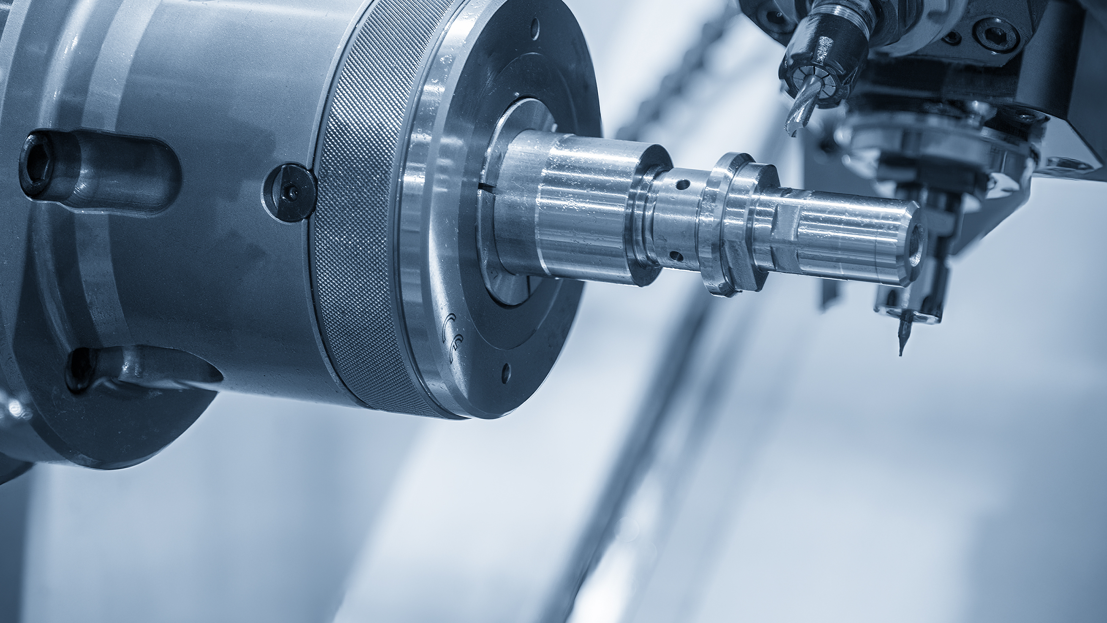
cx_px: 592
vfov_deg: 8.4
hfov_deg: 14.9
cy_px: 215
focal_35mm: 144
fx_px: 4227
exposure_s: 1/100
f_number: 4
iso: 1600
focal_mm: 120
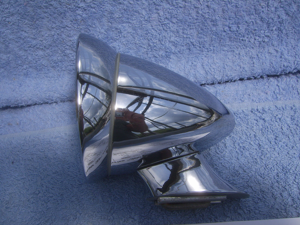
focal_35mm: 38
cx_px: 150
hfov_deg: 49.0
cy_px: 112
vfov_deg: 37.7
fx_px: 329
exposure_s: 1/640
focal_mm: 7.8
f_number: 6.4
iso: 50
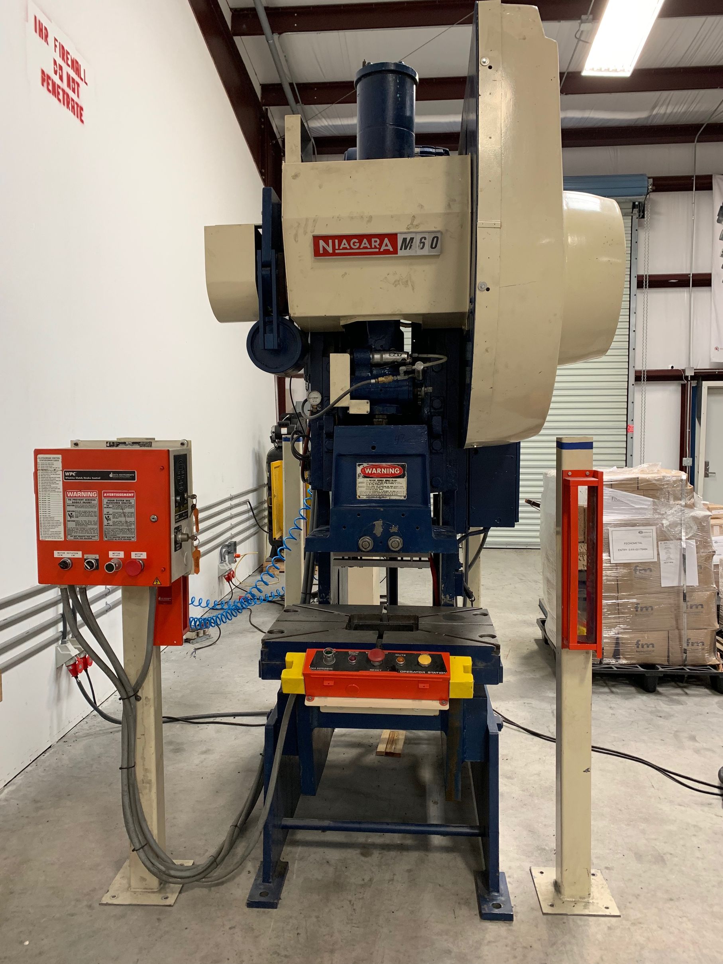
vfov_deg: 67.3
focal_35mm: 26
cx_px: 362
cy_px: 482
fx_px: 724
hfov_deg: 53.1
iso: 100
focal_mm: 4.25
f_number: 1.8
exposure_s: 1/78
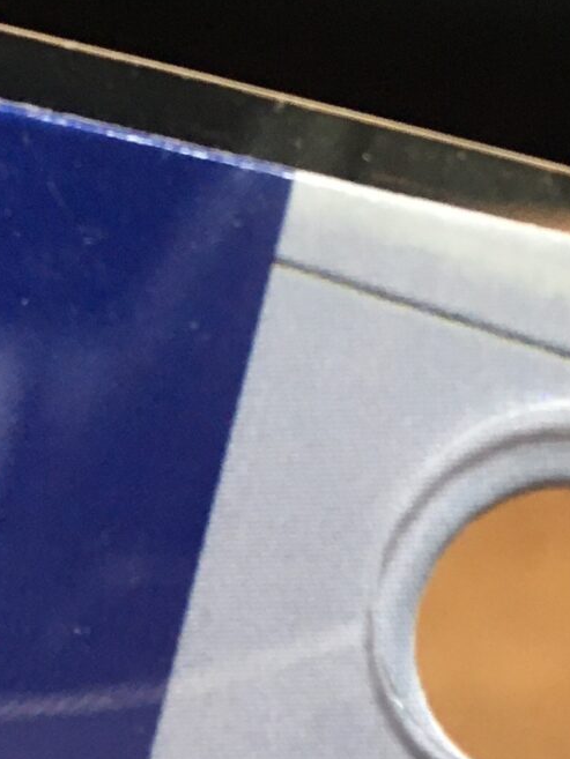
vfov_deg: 16.2
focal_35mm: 113
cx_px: 210
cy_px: 1058
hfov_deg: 13.1
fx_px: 2480
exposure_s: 1/30
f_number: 2.2
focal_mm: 4.15
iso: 100
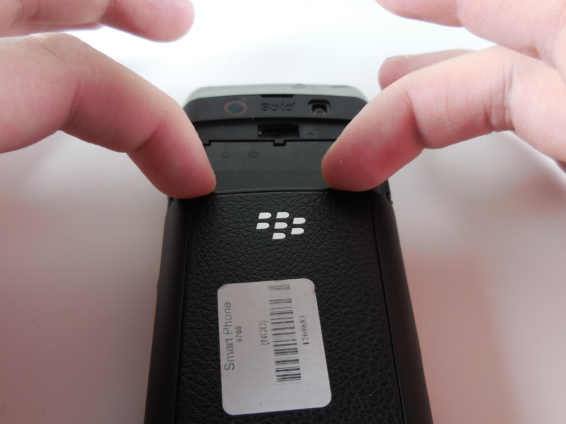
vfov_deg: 36.8
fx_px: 638
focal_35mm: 39
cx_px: 283
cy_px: 212
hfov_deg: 47.9
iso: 160
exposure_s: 1/30
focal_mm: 7
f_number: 3.9
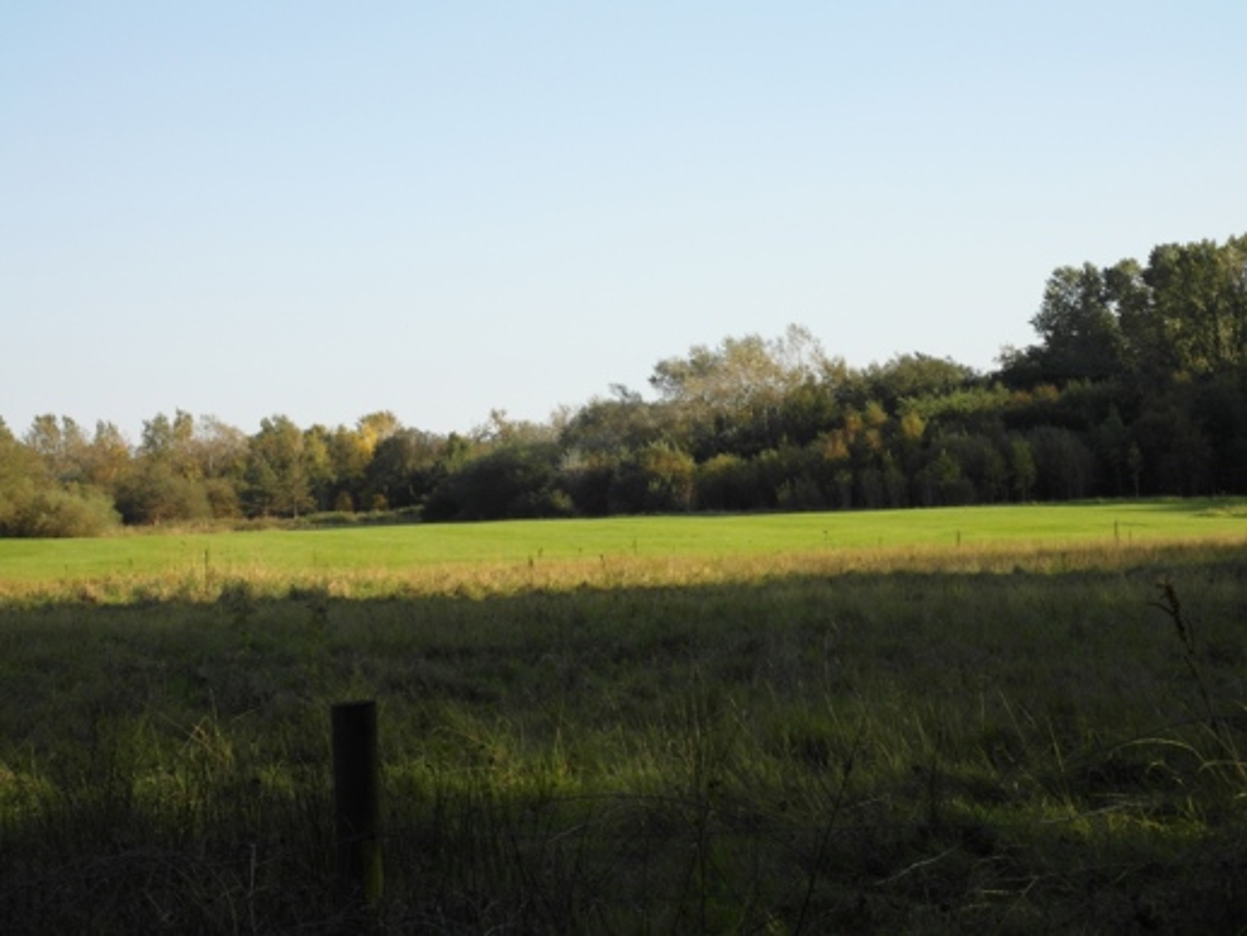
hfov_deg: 27.8
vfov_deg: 21.0
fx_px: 2522
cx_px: 624
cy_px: 468
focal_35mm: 70
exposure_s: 1/180
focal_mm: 12.8
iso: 100
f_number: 6.6
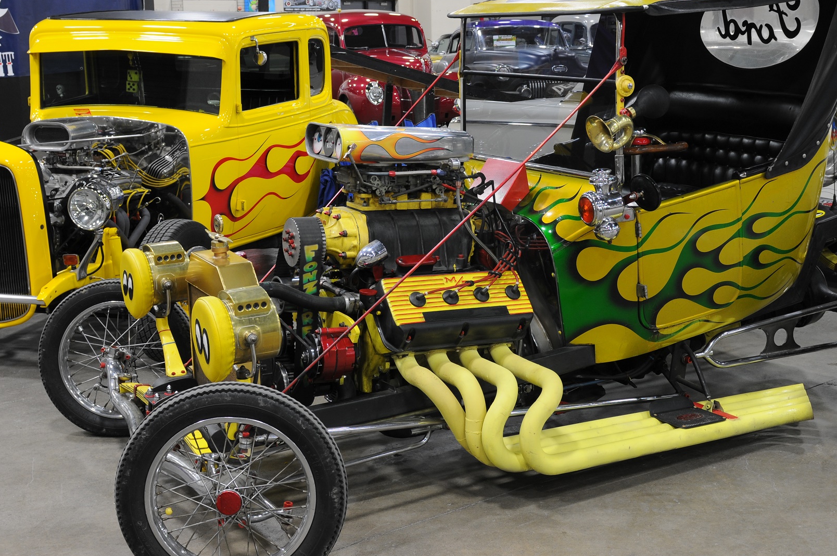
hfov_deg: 41.0
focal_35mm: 48
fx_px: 1115
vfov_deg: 28.0
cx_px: 504
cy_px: 268
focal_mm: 24
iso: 200
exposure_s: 1/1.6
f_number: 5.6
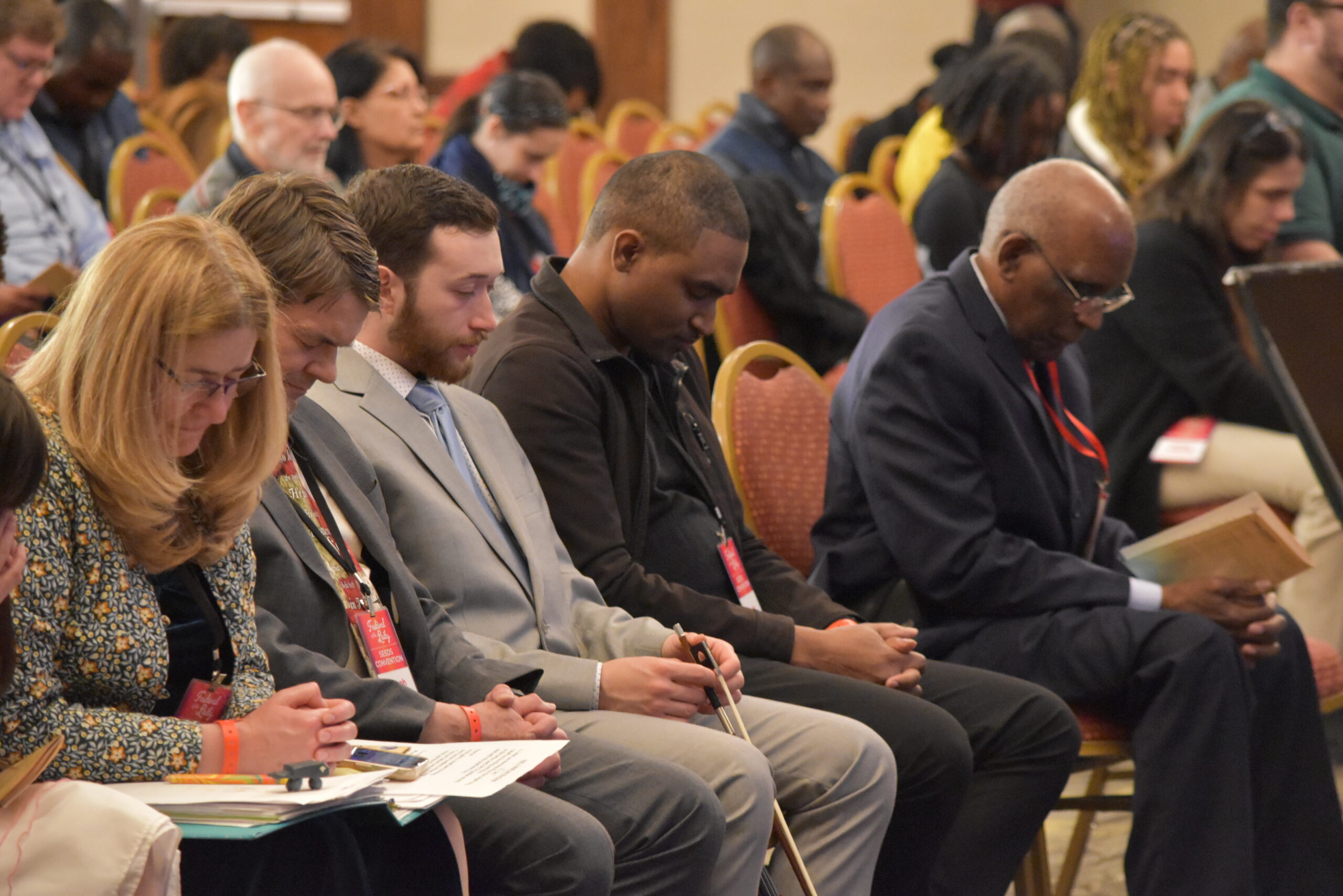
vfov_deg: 7.0
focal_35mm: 195
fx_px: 7276
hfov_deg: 10.5
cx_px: 672
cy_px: 448
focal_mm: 130
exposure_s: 1/200
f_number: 4.8
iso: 6400
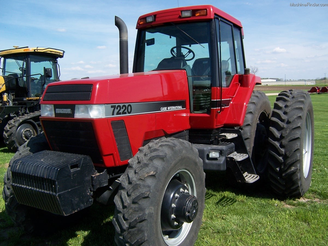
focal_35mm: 33
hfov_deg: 55.4
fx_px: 313
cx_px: 164
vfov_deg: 42.9
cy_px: 123
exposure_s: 1/1000
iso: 80
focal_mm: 5.5
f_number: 3.4
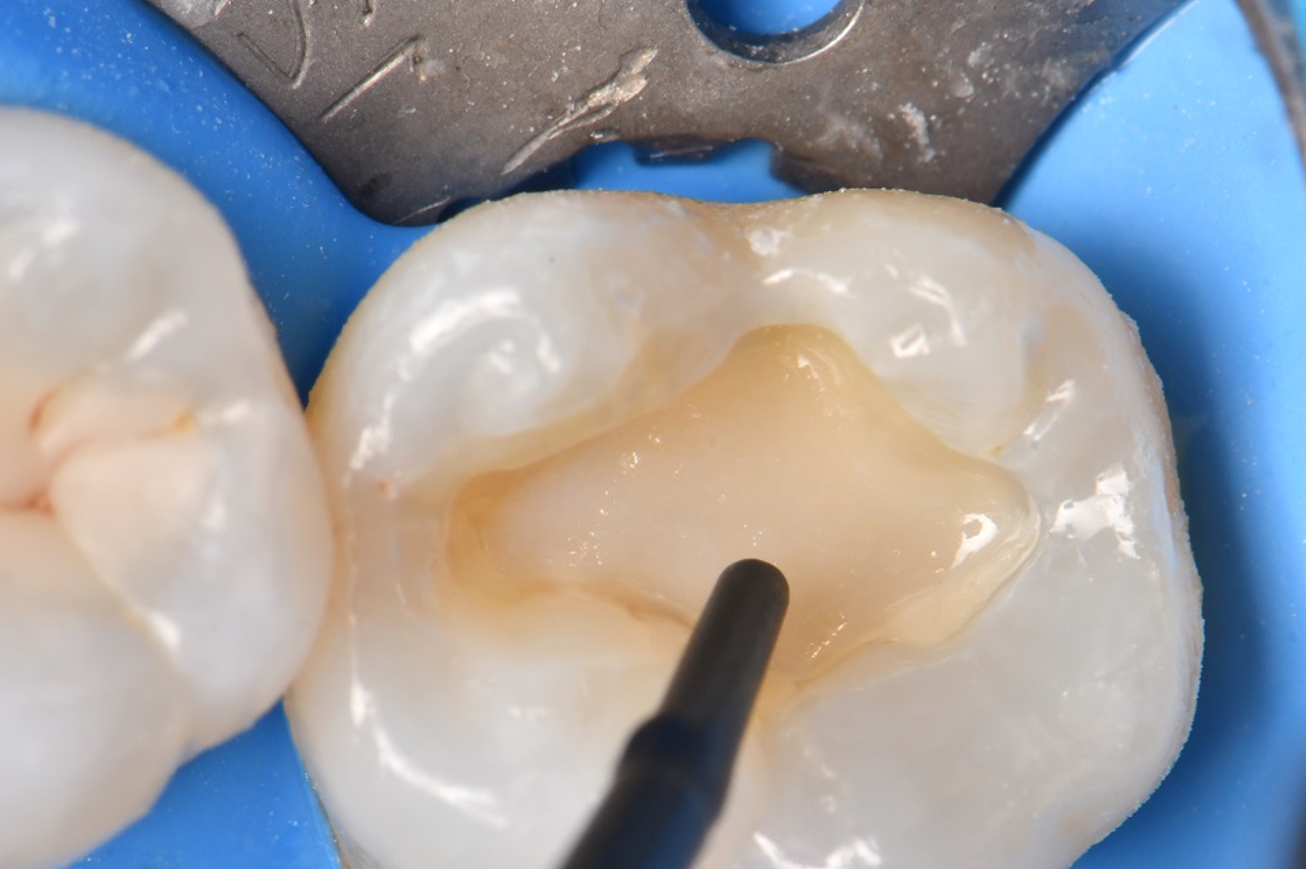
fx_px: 8048
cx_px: 829
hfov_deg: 9.3
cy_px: 537
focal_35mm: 222
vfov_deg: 6.2
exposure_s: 1/200
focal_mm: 105
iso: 200
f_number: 32
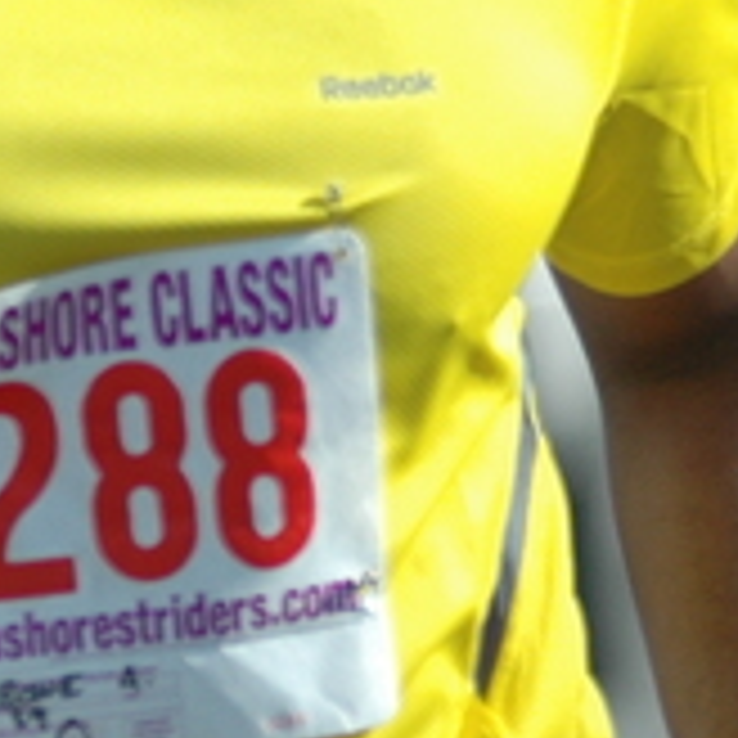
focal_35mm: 933
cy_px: 256
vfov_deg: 1.9
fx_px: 22504
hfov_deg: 1.9
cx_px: -405
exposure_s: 1/3200
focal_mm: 150
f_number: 2.8
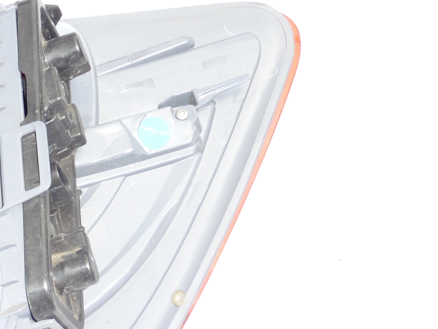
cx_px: 32
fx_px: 784
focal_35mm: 62
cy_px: 208
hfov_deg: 29.7
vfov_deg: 23.6
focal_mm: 5.4
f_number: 4.5
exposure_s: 1/500
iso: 160
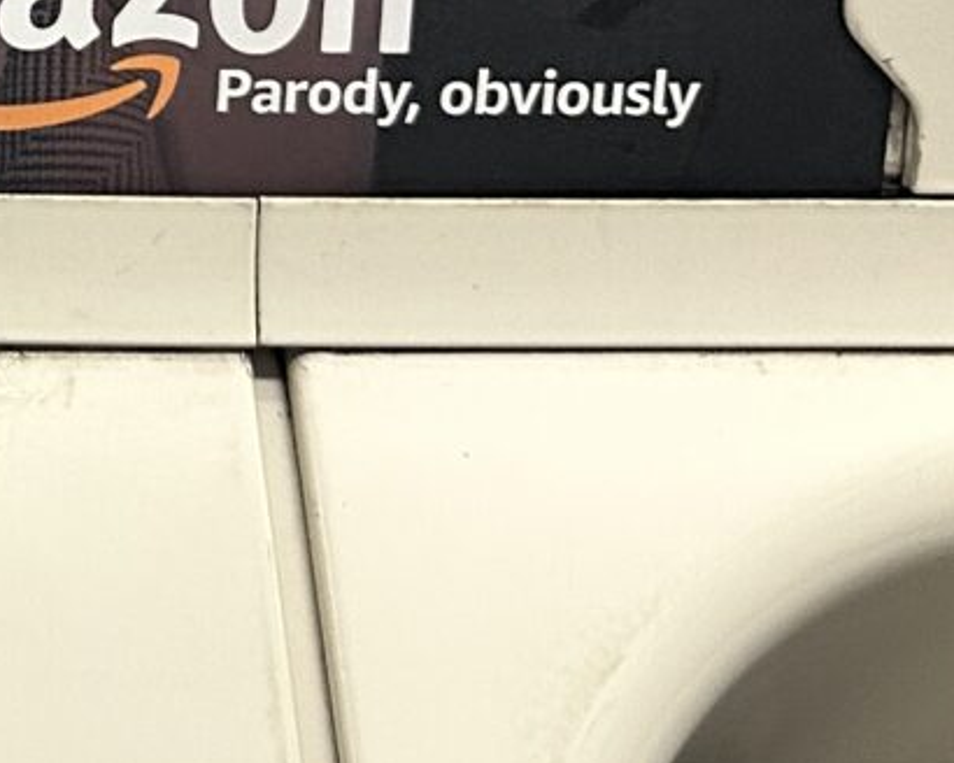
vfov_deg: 12.5
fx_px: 3303
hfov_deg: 14.3
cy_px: -395
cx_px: -812
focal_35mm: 117
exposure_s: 1/76
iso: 250
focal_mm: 6.86
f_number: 1.78
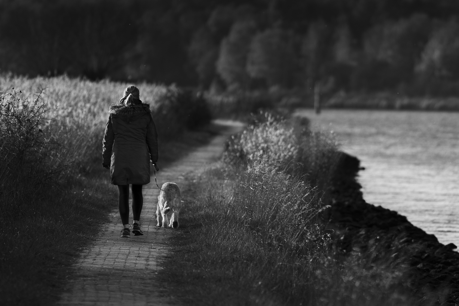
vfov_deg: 10.2
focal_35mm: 135
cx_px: 230
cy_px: 153
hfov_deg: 15.2
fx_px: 1721
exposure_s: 1/2500
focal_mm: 135
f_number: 1.8
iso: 100
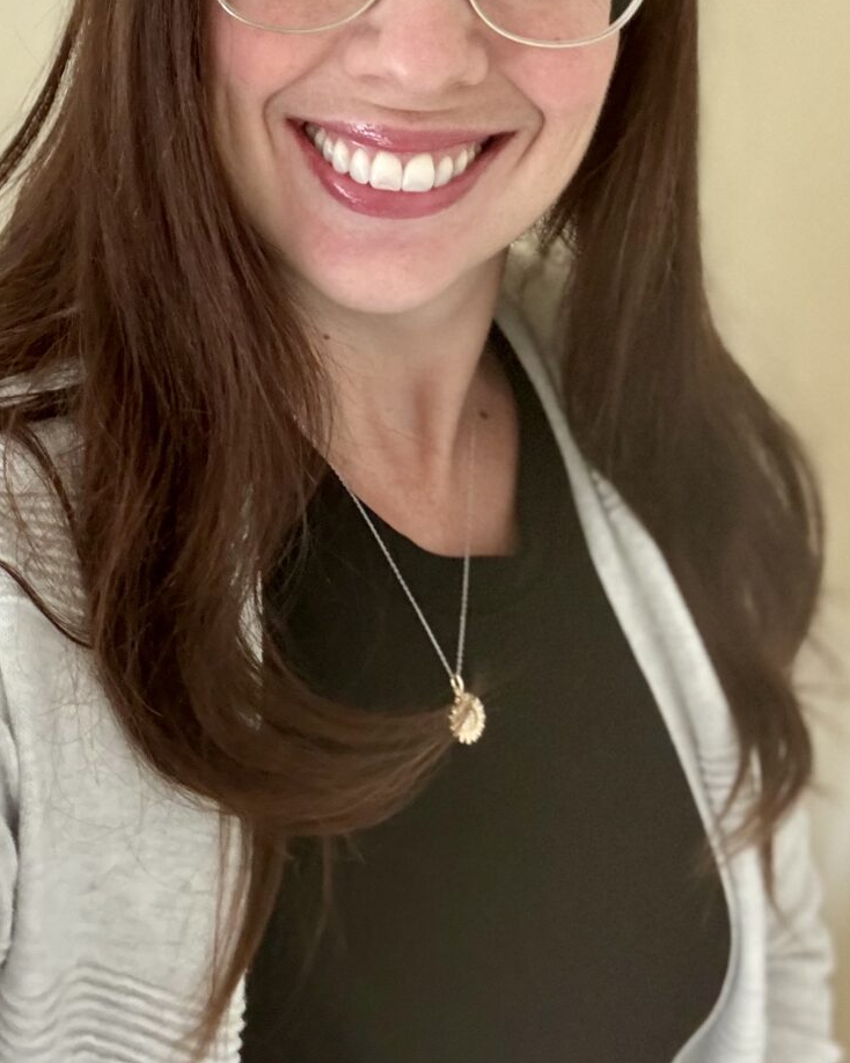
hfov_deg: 30.5
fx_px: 1541
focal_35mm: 49
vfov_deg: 36.5
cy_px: 188
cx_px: 246
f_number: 1.9
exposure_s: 1/60
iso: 320
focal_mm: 2.69
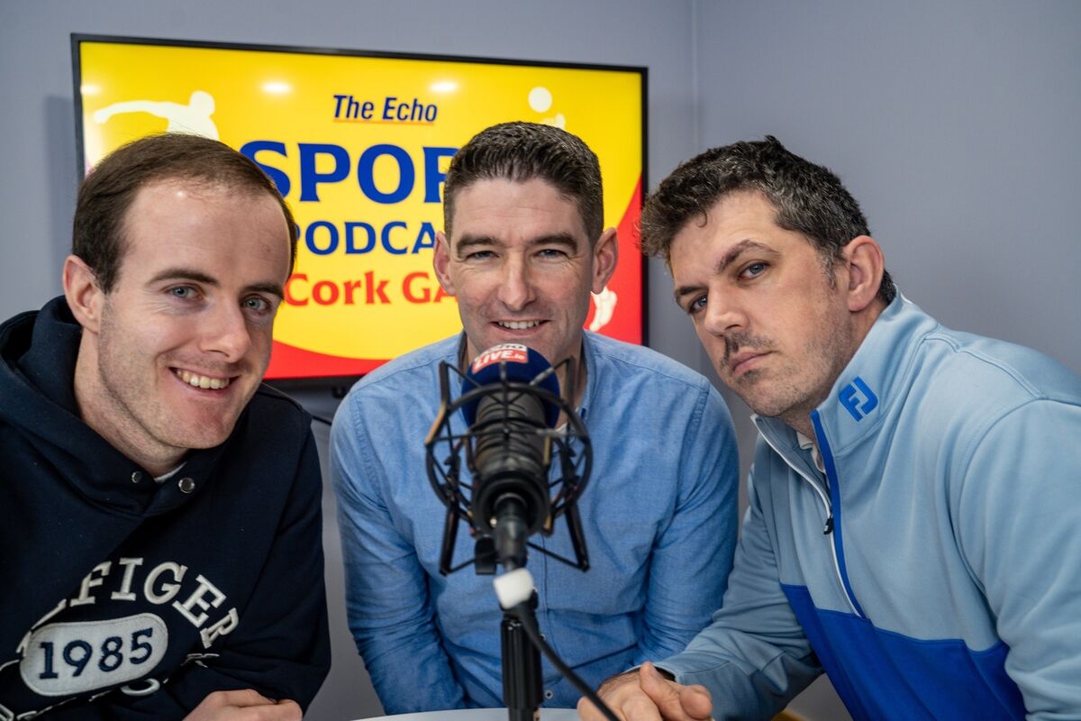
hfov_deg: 57.2
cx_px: 540
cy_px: 360
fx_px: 991
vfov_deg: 40.0
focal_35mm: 33
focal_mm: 33
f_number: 4.5
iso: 1000
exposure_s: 1/80
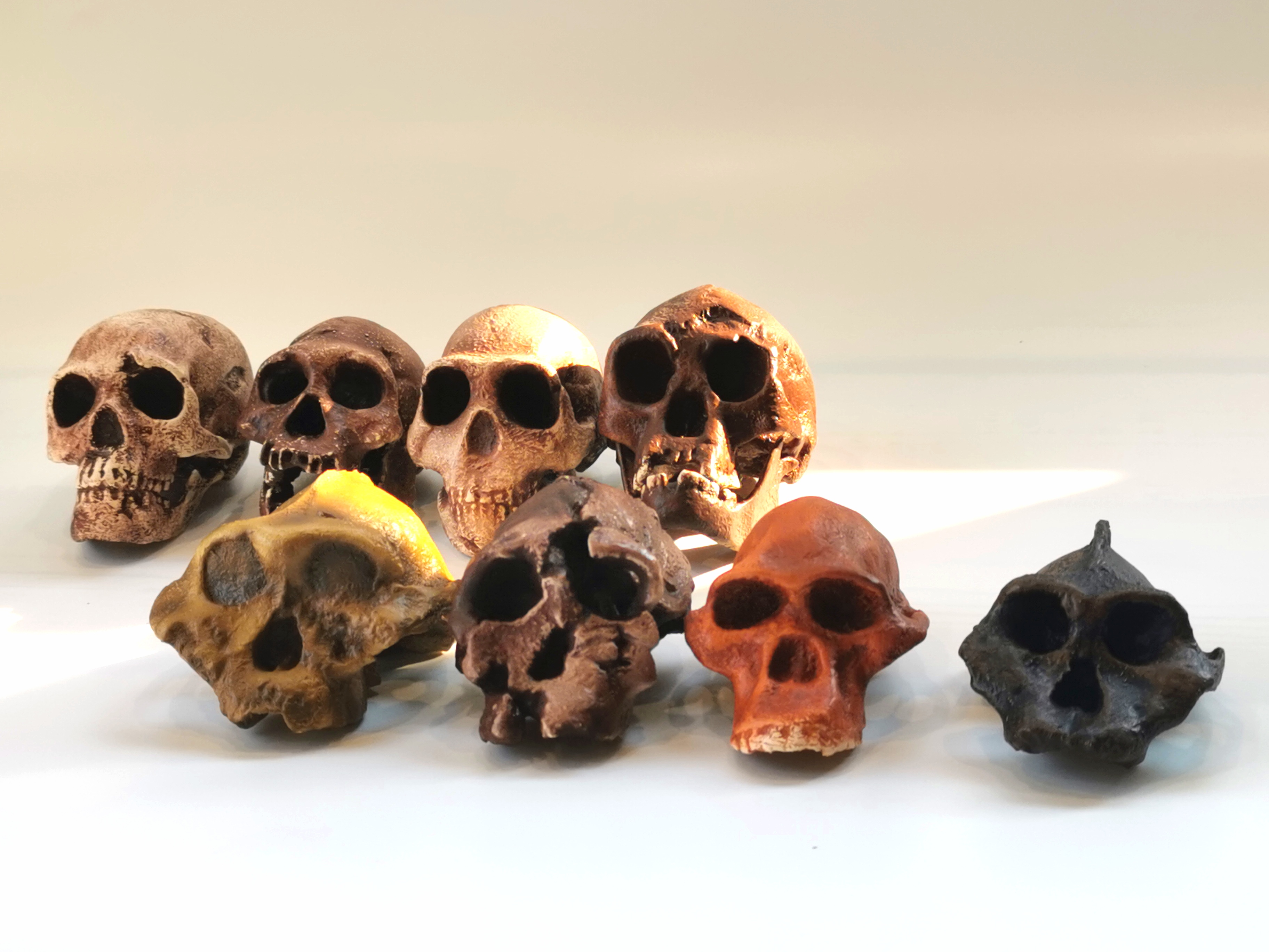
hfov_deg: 35.5
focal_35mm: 54
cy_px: 476
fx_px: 1980
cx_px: 634
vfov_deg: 27.0
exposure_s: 1/186
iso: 50
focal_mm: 5.58
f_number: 1.8
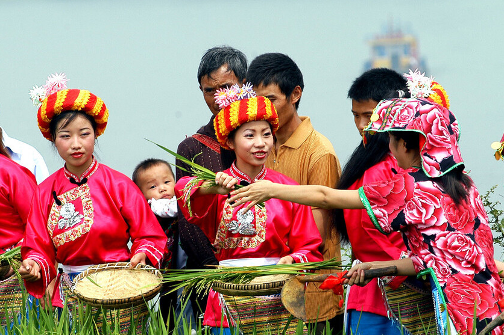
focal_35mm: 366
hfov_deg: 5.6
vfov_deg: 3.8
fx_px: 5123
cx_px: 254
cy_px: 236
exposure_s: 1/500
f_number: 5.6
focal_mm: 170
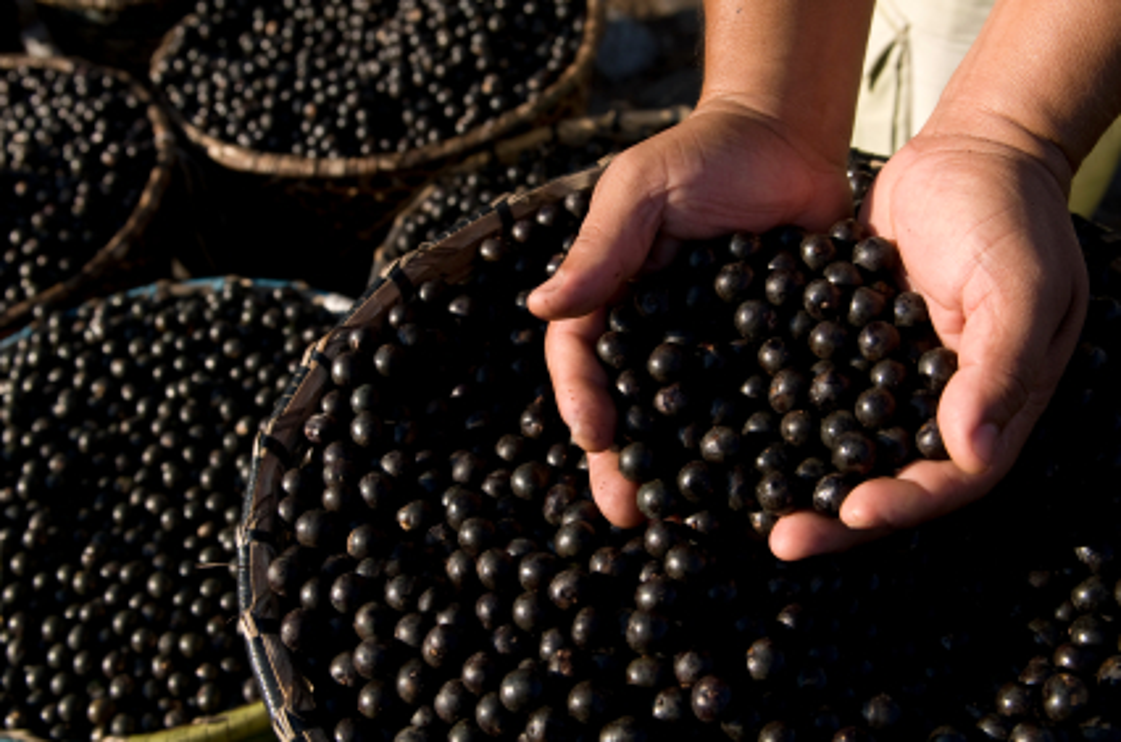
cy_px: 371
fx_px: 1445
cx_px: 560
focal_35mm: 46
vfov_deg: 28.8
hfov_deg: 42.4
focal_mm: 31
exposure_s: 1/500
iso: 100
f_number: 5.6
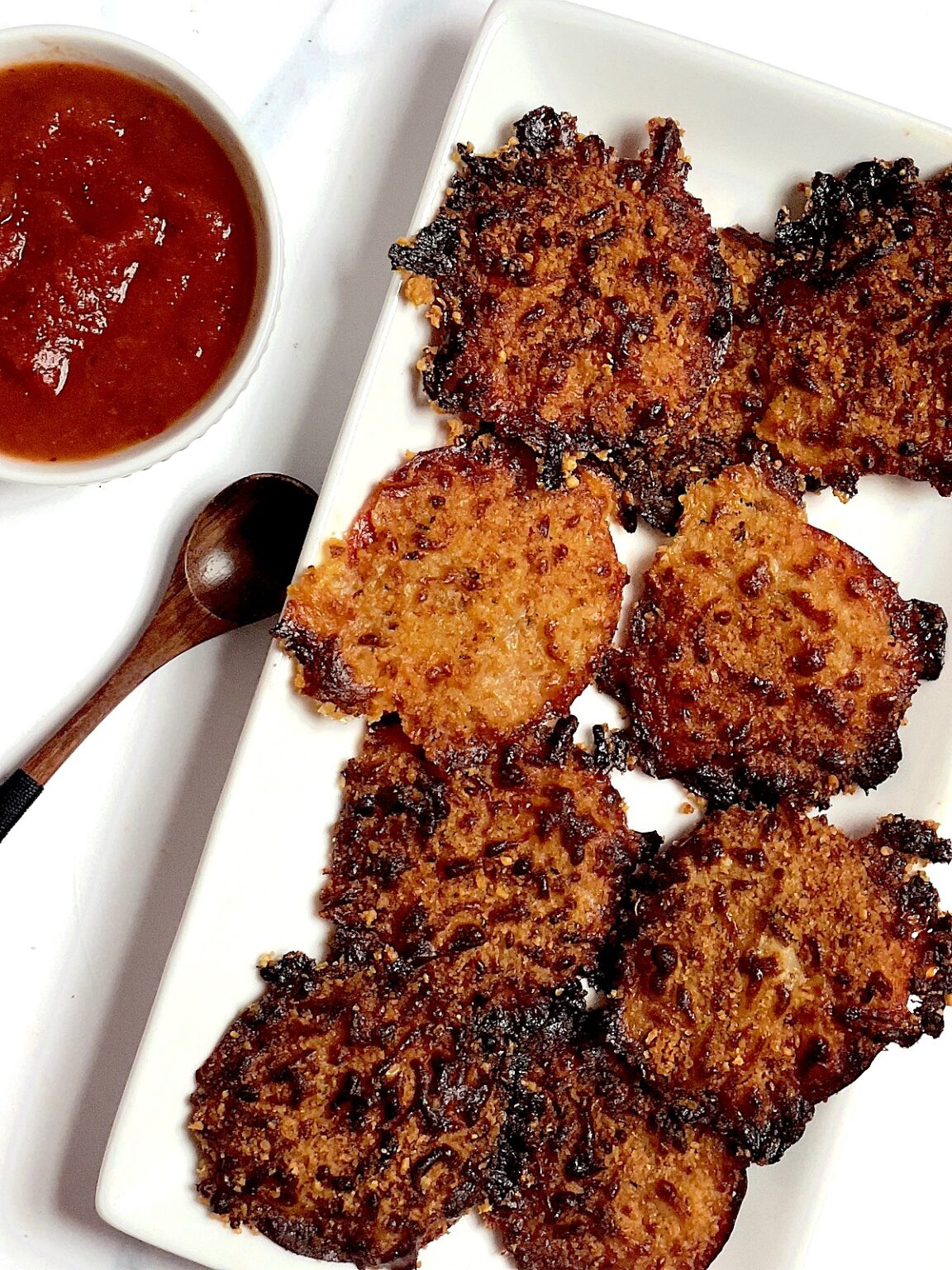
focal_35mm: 52
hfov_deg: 28.0
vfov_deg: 36.8
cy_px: 635
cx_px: 476
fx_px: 1907
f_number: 2
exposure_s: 1/120
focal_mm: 6
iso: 160
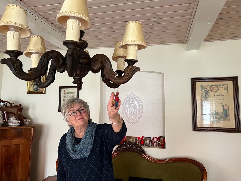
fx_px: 181
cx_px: 120
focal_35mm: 26
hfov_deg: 67.3
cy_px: 90
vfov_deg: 53.1
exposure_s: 1/57
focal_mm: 5.7
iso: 500
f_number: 1.5
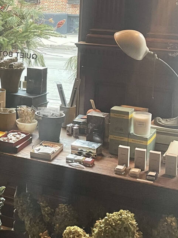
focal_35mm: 79
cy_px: 35
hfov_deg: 17.6
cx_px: -48
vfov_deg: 24.2
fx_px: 542
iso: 160
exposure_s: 1/60
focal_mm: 4.2
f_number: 1.6
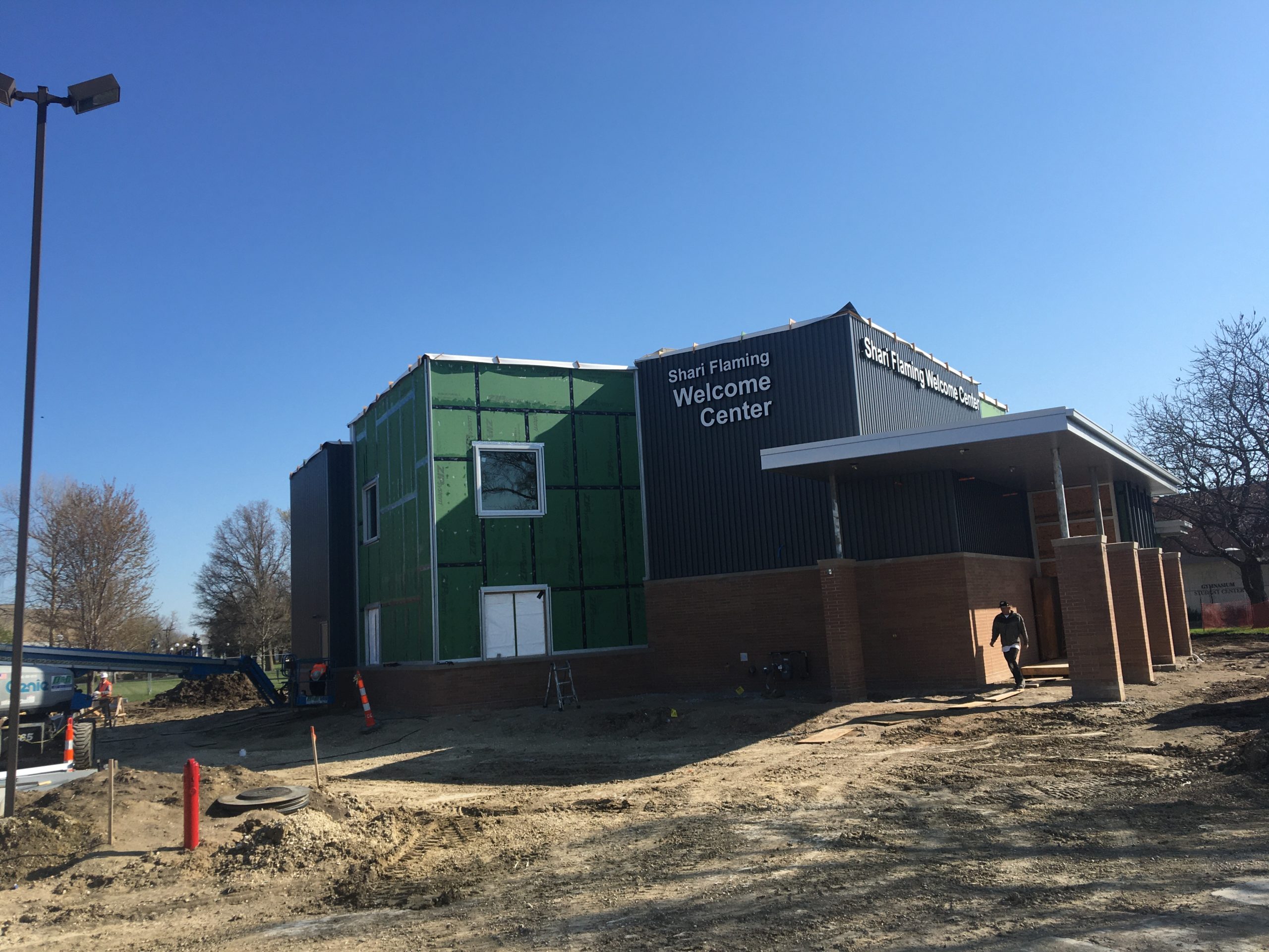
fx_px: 1063
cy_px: 476
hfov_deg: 61.7
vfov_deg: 48.2
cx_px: 634
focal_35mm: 29
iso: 25
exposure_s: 1/1479
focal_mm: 4.15
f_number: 2.2
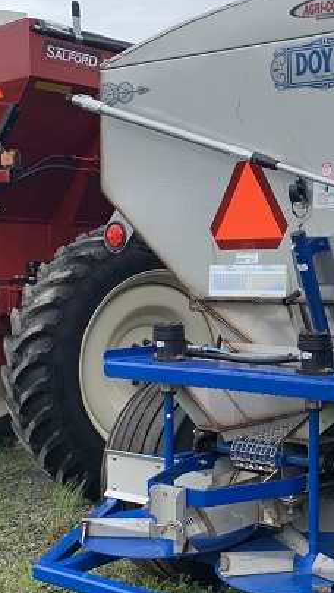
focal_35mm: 56
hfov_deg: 20.2
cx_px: 393
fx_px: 881
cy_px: 335
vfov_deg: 37.2
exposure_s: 1/1136
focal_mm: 4.25
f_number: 1.8
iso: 25
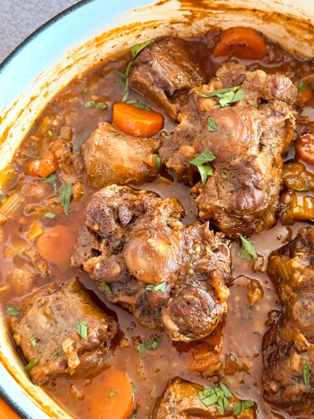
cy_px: 205
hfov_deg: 28.6
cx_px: 159
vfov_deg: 37.5
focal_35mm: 51
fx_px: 617
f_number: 1.78
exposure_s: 1/44
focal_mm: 6.86
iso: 250
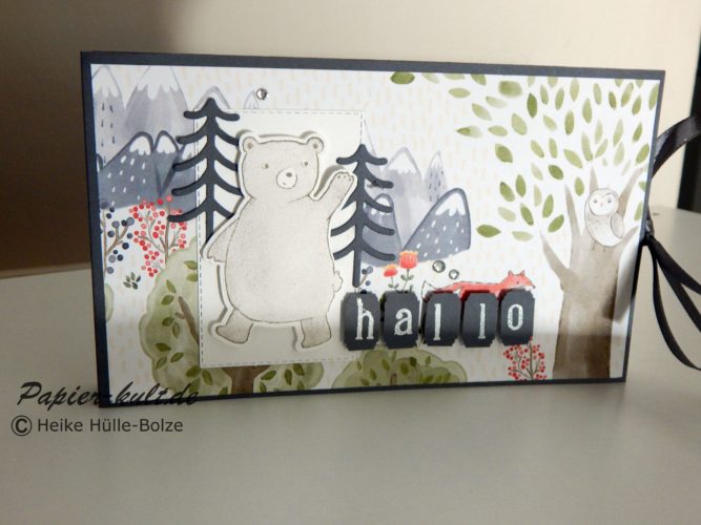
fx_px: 769
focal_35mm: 38
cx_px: 350
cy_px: 262
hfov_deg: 49.0
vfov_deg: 37.7
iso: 280
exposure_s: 1/30
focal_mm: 6.8
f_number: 3.4
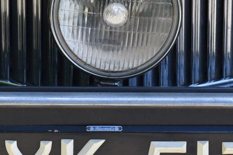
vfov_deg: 5.4
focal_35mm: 252
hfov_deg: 8.2
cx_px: 112
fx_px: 1630
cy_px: 79
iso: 400
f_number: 8
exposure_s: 1/500
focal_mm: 66
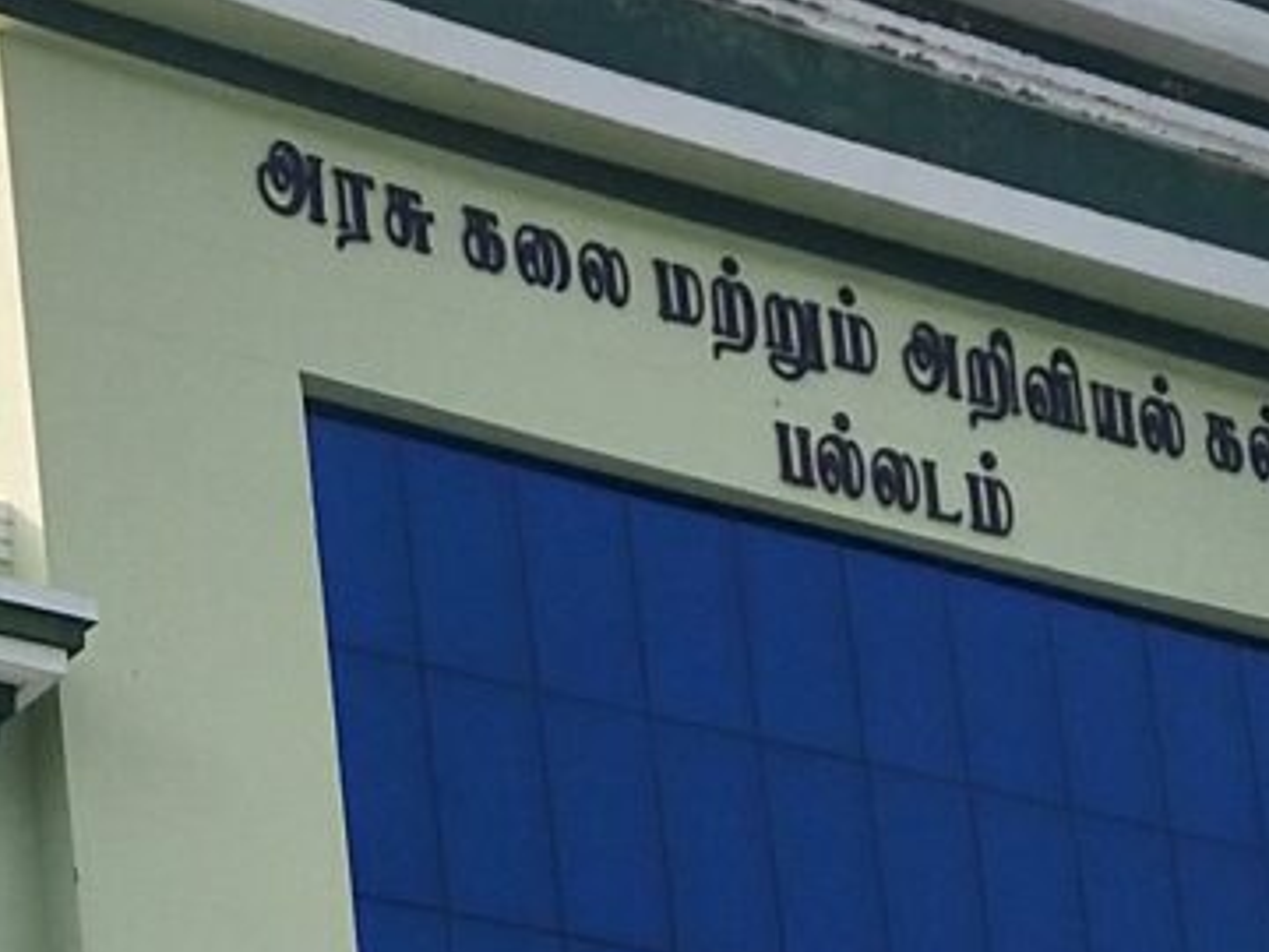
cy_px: 1742
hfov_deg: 15.0
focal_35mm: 131
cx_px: 324
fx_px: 4802
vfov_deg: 10.6
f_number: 1.7
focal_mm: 3.99
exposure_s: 1/1778
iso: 41
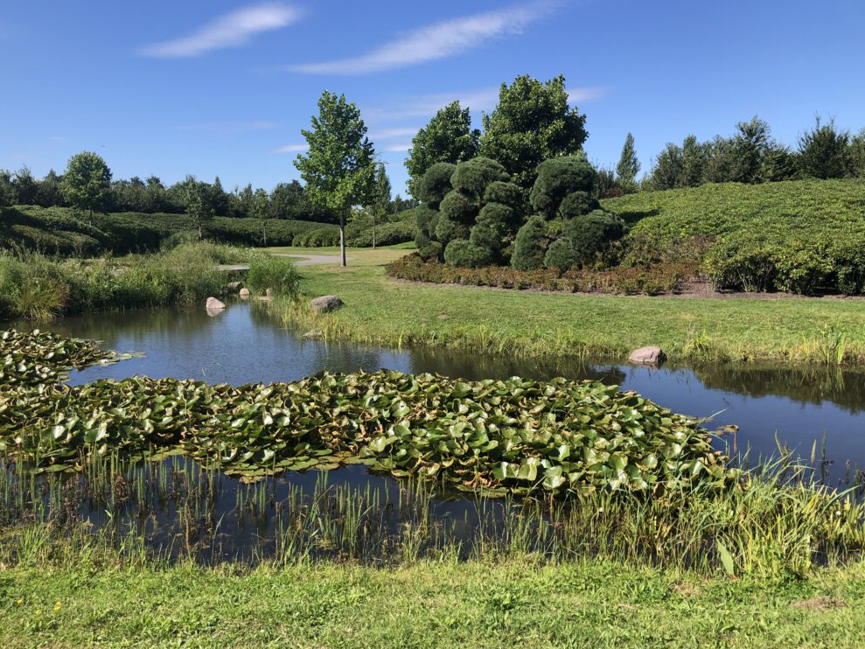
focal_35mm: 29
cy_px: 320
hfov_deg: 61.6
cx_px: 419
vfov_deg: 48.2
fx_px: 725
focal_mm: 3.99
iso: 20
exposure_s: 1/1215
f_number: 1.8
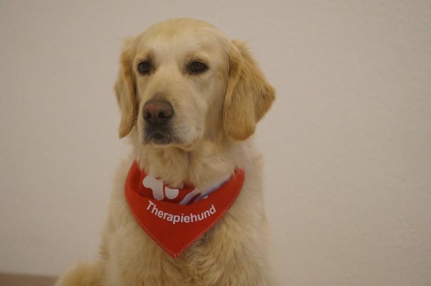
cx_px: 216
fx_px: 1435
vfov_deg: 11.4
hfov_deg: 17.1
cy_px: 143
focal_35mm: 120
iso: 2000
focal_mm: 80
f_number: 4
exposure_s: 1/125
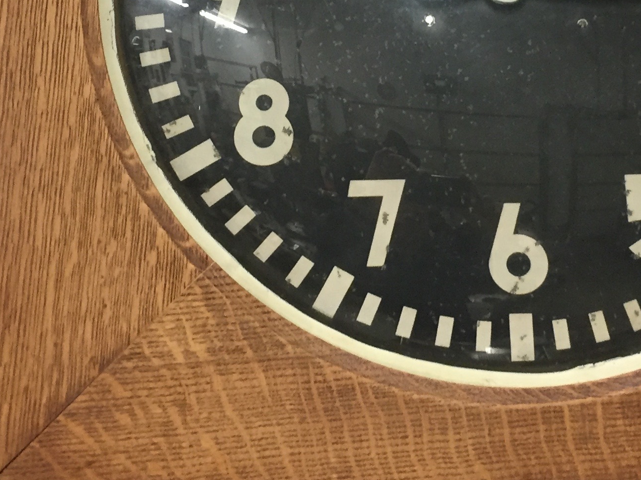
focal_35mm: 73
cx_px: 436
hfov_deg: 26.5
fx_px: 1351
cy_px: 32
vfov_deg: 19.7
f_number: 2.2
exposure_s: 1/30
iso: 160
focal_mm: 4.15
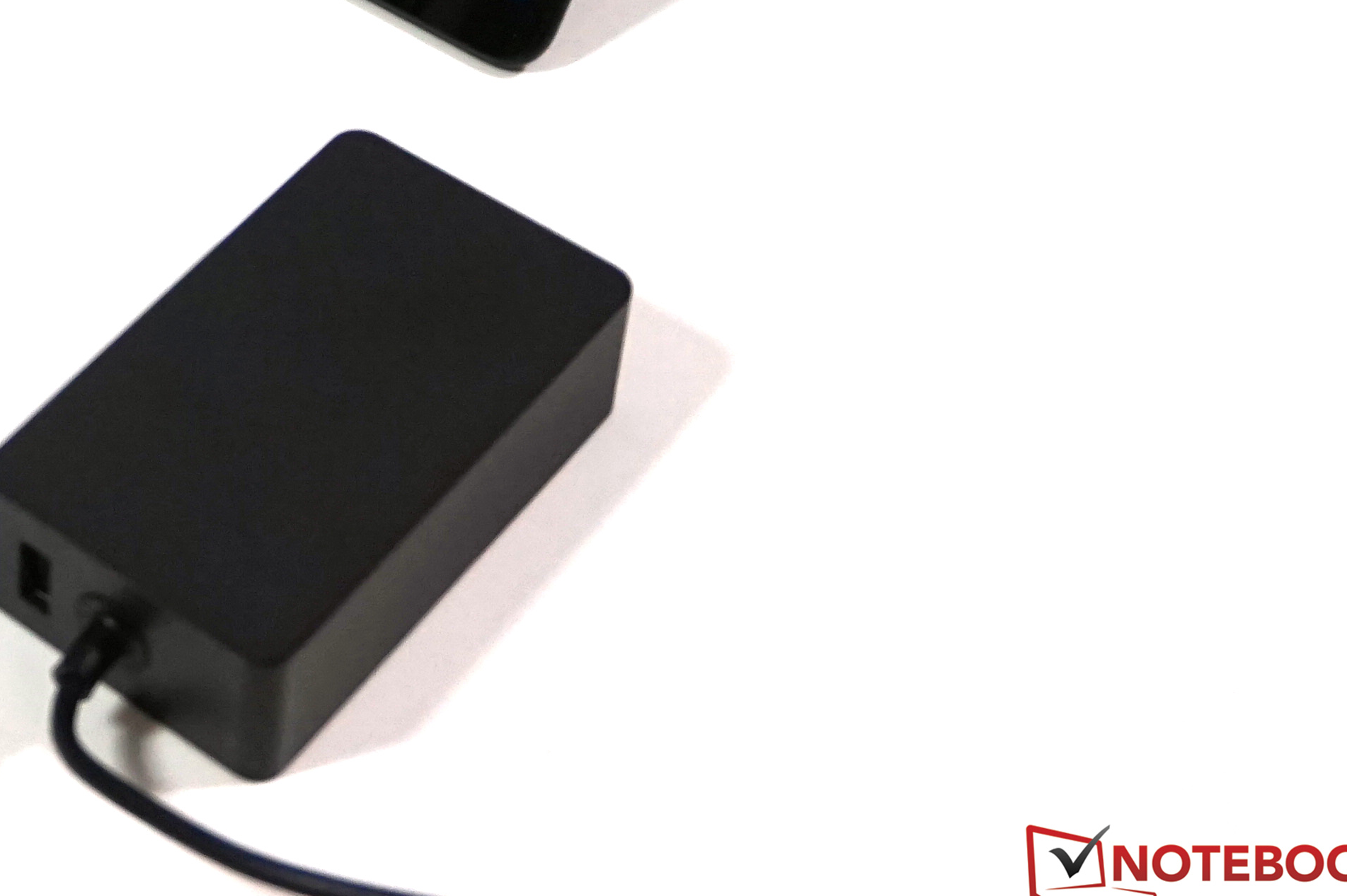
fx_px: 3216
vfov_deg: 15.0
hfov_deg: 21.7
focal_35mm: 86
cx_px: -336
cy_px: -347
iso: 500
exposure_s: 1/160
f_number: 4
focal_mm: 20
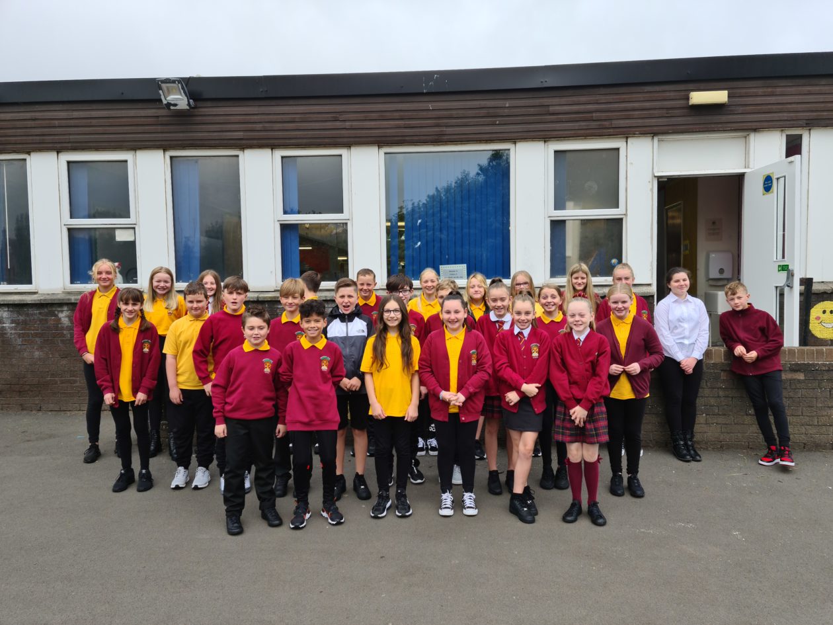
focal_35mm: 27
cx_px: 416
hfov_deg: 65.3
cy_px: 312
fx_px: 650
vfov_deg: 51.4
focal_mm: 5.9
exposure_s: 1/325
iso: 25
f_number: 2
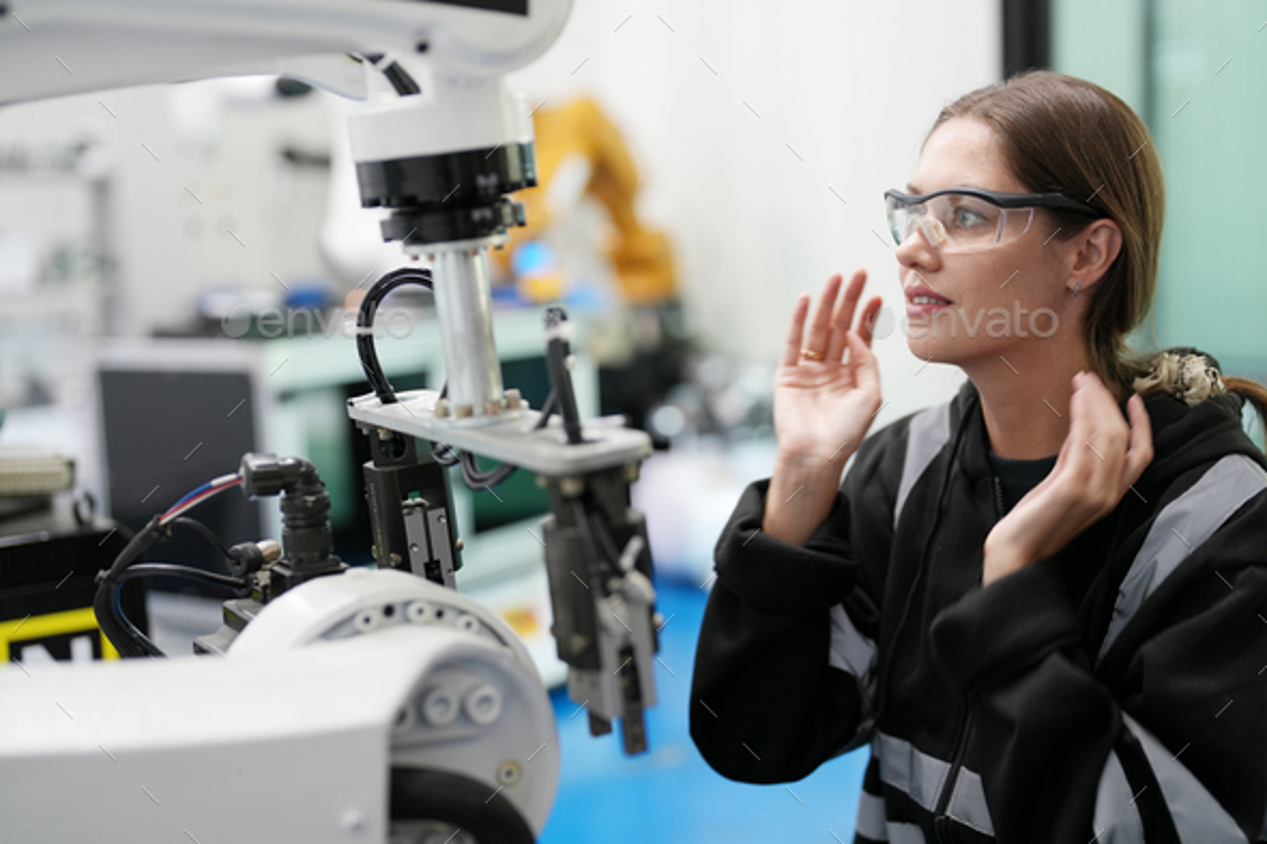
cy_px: 422
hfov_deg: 39.6
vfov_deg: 27.0
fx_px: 1759
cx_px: 634
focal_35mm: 50
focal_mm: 50
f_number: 1.6
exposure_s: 1/125
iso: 400
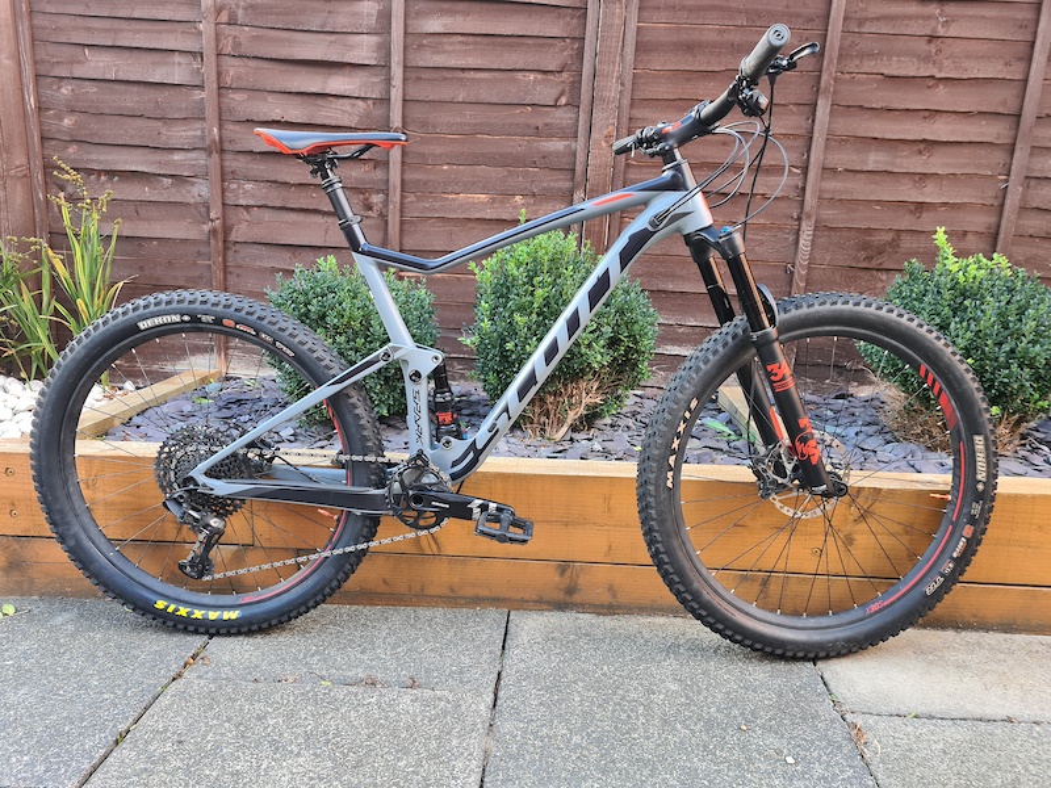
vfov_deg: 53.1
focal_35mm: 26
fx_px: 789
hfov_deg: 67.3
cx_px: 526
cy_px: 394
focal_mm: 5.4
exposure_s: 1/50
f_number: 1.8
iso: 100
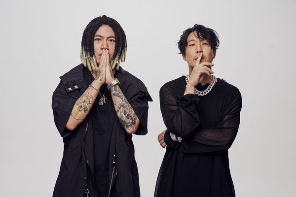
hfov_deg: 36.9
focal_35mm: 54
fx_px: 444
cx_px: 148
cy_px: 98
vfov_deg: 25.1
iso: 100
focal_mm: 54
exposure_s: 1/200
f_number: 5.6
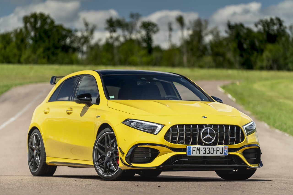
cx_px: 146
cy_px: 98
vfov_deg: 6.9
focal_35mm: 200
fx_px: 1627
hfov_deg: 10.3
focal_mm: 200
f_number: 4
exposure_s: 1/640
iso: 125
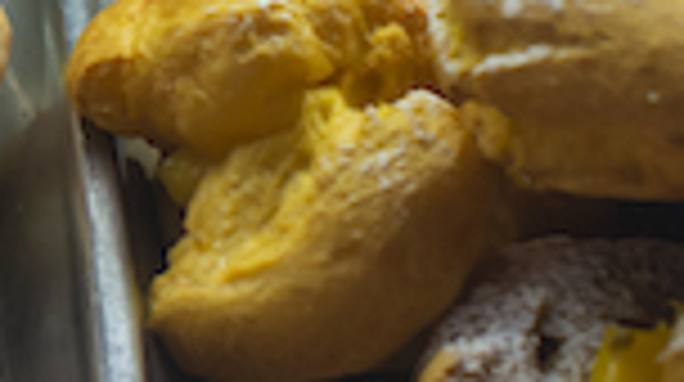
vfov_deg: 4.4
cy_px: -121
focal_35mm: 276
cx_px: -576
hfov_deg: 7.6
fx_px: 4999
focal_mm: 50
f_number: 3.5
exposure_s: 1/160
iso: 640
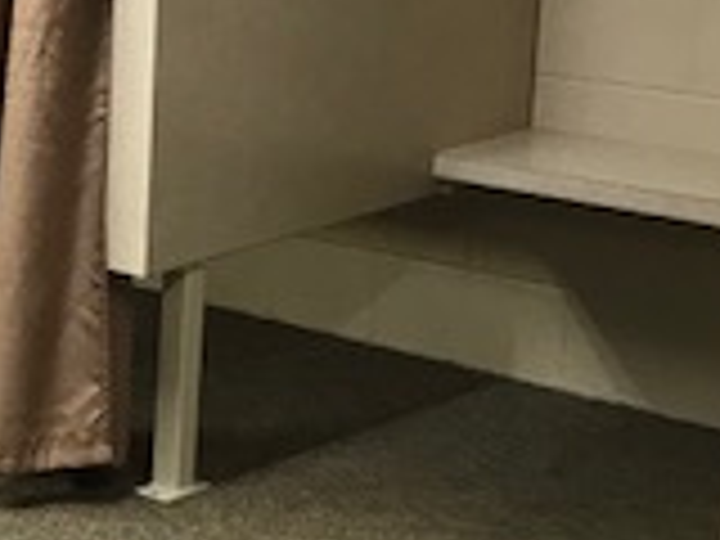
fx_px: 2330
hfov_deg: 15.8
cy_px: 108
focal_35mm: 112
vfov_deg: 13.2
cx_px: -441
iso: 40
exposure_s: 1/20
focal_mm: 3.99
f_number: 1.8
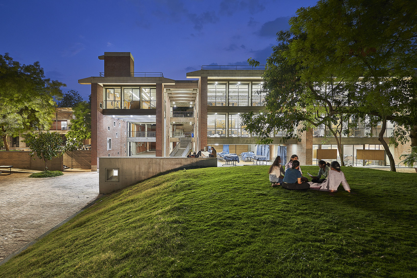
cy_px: 139
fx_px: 185
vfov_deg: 73.7
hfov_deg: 96.7
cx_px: 208
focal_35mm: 16
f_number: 7.1
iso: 100
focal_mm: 16
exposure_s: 1.3
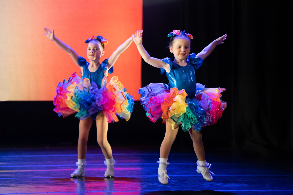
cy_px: 98
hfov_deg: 13.8
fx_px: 1213
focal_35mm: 149
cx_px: 146
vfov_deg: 9.2
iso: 4000
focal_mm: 149
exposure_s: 1/320
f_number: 3.5
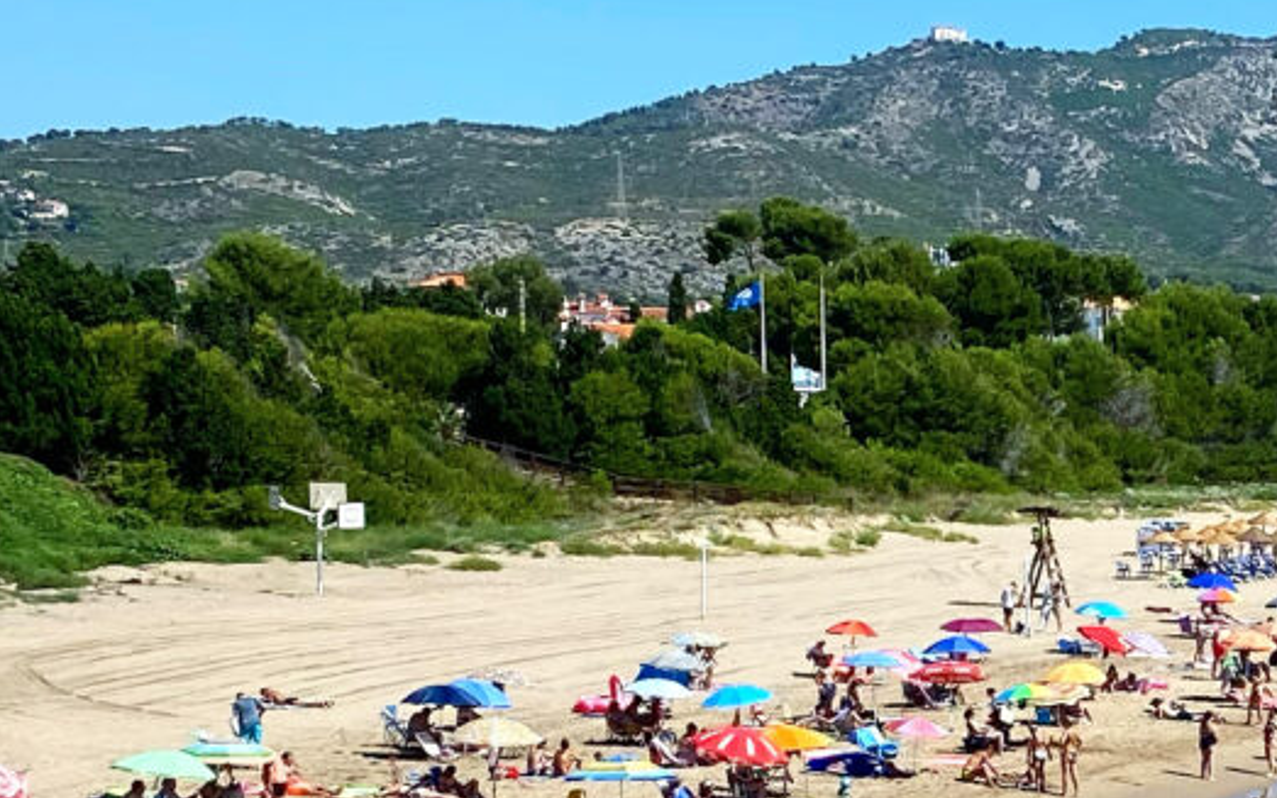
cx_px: 1382
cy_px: 822
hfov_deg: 18.6
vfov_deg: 12.0
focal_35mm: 108
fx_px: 3759
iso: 32
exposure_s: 1/3610
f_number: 1.8
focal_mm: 4.25
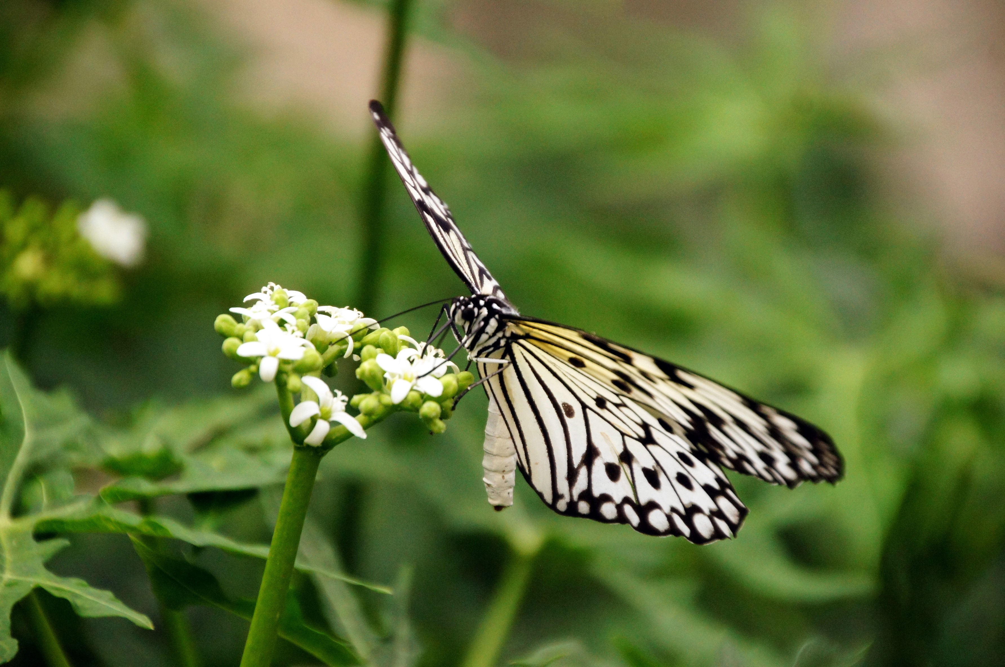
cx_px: 502
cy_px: 334
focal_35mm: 420
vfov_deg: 3.3
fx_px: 11708
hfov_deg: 4.9
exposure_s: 1/400
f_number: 6.3
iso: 1600
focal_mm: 280
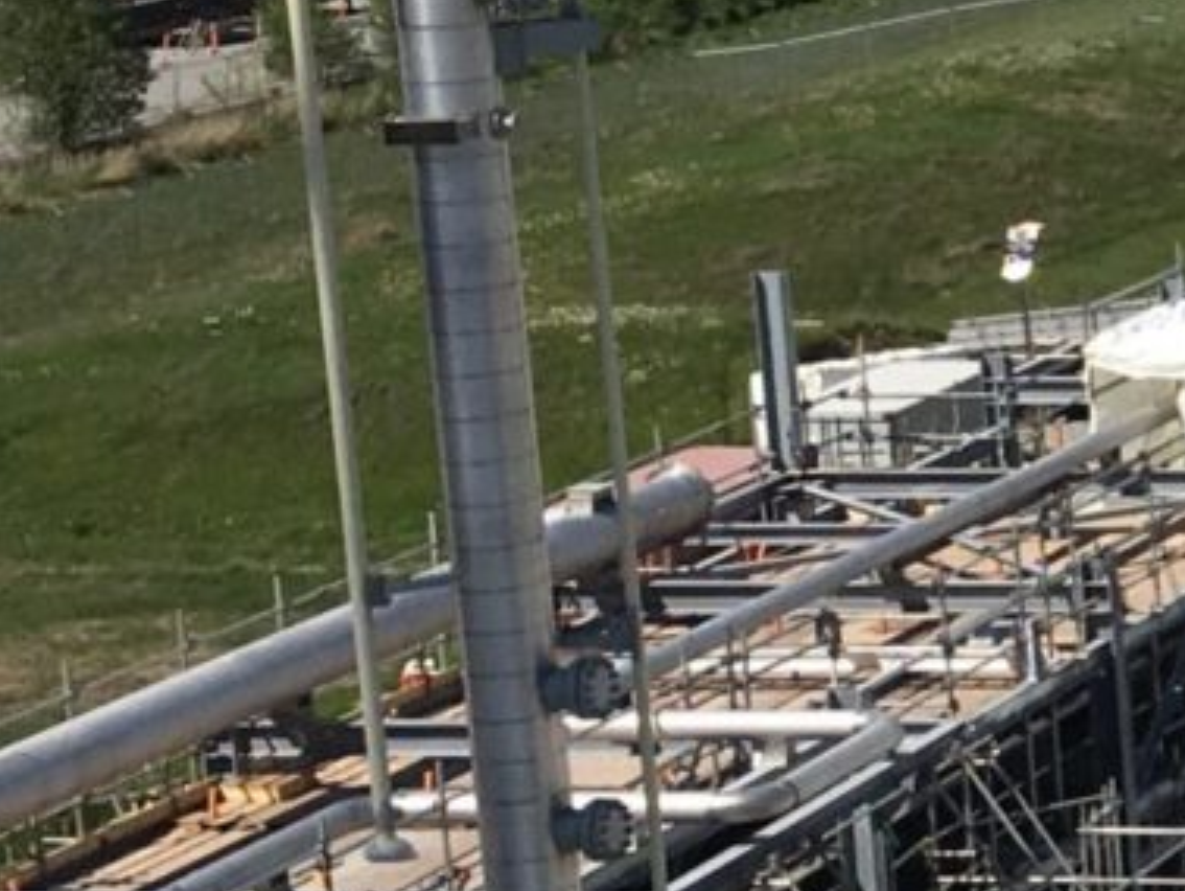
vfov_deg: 9.5
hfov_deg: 11.1
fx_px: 5378
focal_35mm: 157
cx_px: 2605
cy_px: 483
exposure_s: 1/3205
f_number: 2.2
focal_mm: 4.15
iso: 25
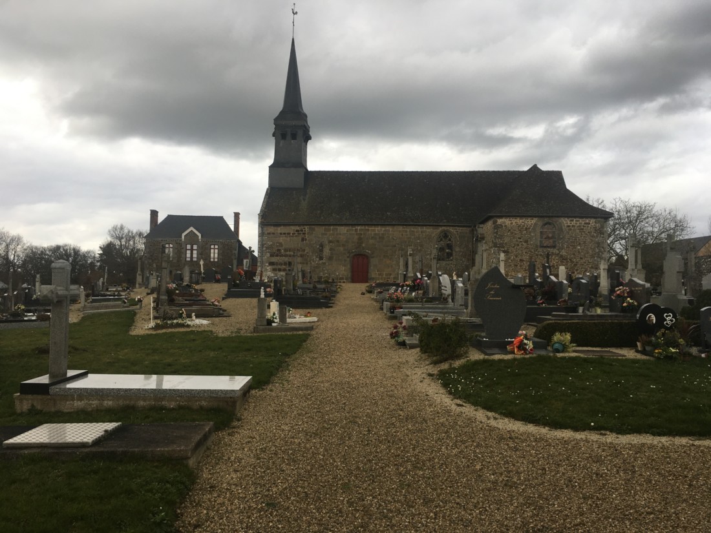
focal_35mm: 29
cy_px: 266
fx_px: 596
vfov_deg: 48.2
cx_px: 356
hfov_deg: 61.7
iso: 25
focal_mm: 4.15
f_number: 2.2
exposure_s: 1/185
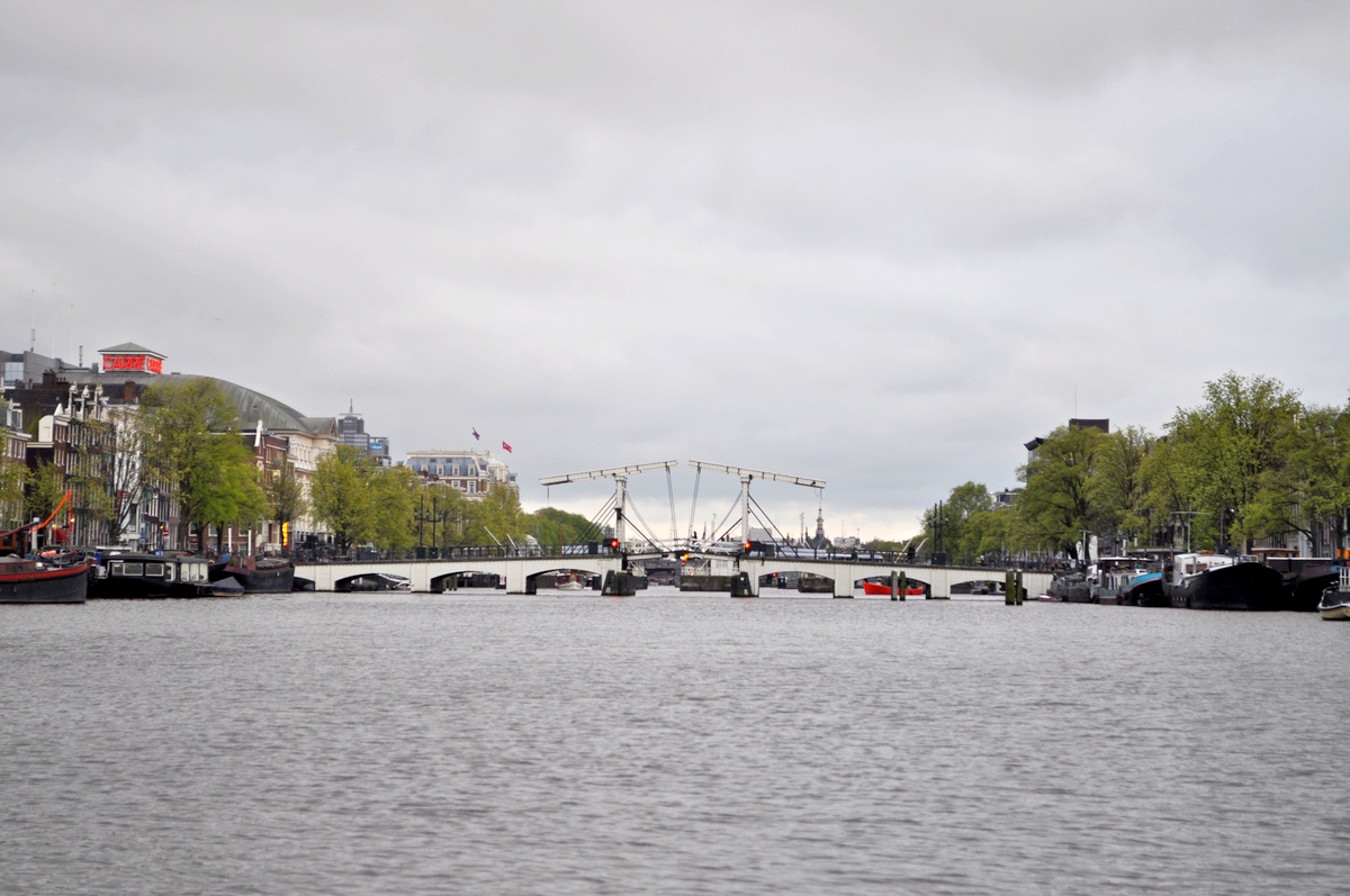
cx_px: 675
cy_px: 448
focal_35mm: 82
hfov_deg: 24.6
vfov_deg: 16.5
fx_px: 3090
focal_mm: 55
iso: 320
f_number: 5.6
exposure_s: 1/125
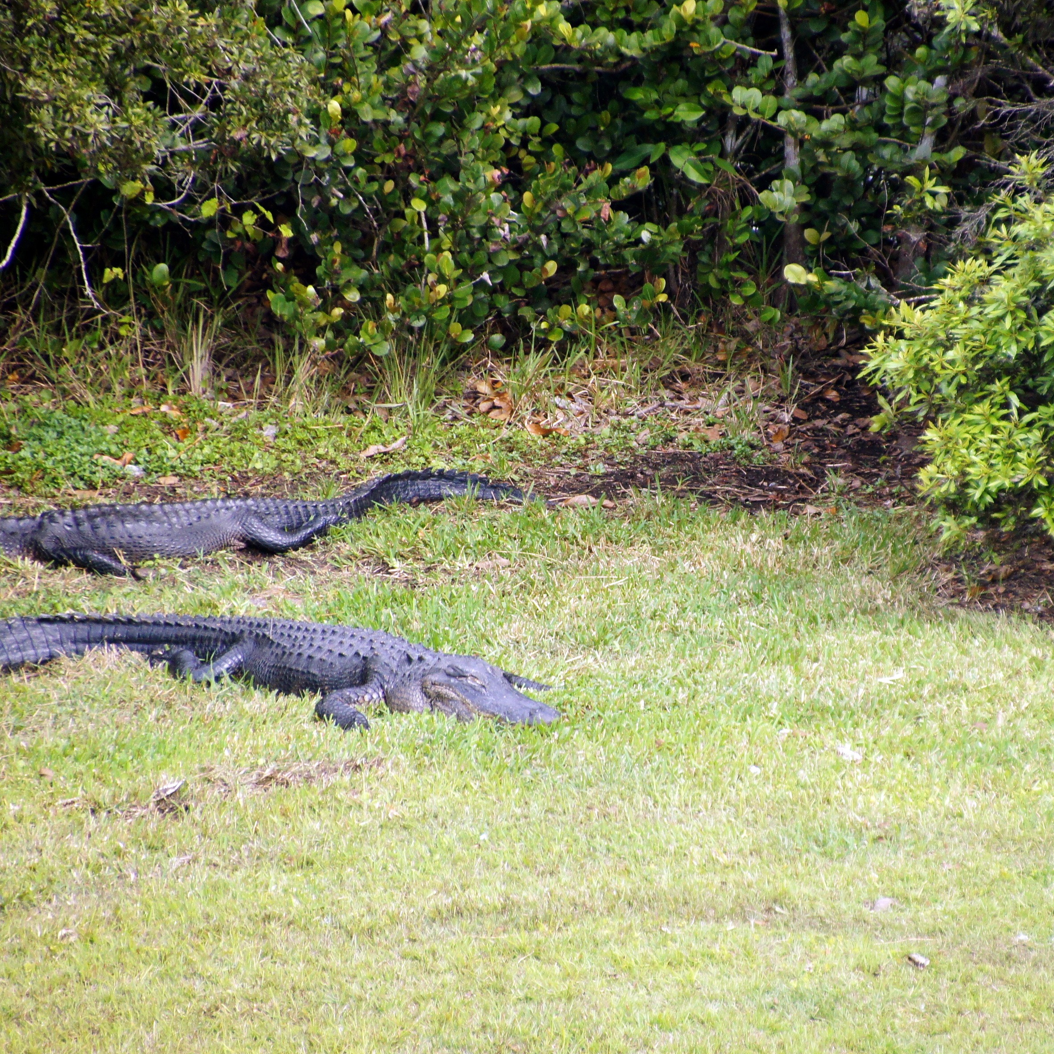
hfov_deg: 3.3
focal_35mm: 538
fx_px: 18533
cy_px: 527
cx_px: 653
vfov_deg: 3.3
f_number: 6.3
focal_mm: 280
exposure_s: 1/500
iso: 640
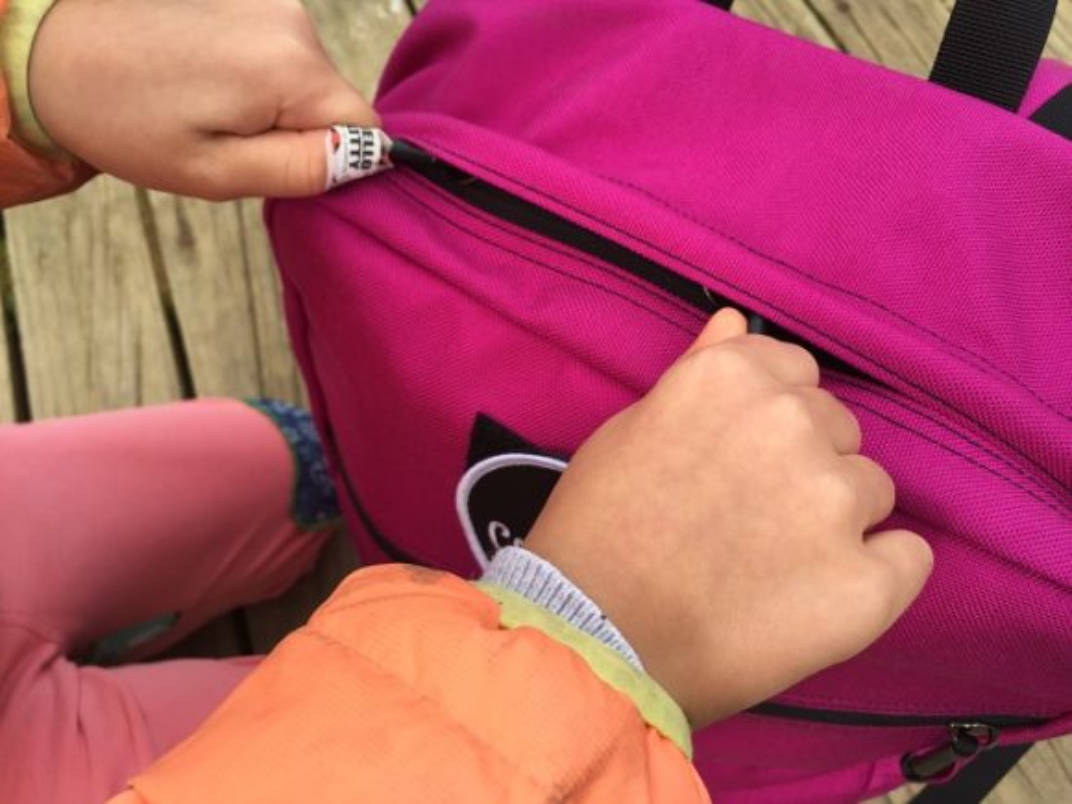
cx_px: 536
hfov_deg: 61.7
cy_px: 402
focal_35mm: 29
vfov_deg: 48.2
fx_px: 898
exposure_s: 1/648
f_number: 2.2
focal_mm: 4.15
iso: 32
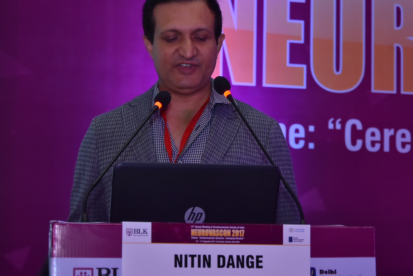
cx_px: 224
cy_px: 128
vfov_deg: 12.5
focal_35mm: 110
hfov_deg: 18.6
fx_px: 1262
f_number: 5.3
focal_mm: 62
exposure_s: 1/100
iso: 800
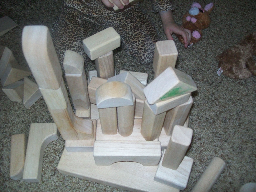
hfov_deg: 51.4
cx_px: 128
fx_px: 266
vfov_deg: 39.7
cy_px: 96
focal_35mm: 36
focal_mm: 6
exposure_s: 1/60
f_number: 2.7
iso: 160
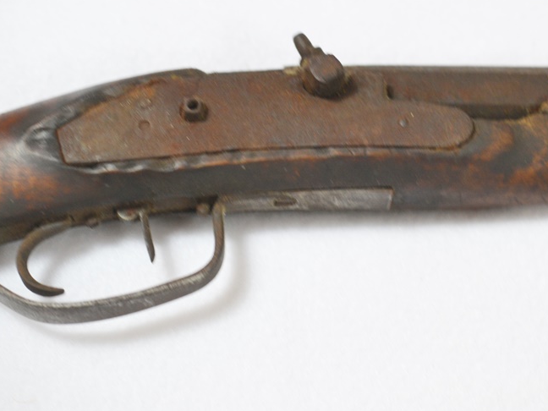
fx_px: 1409
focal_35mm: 89
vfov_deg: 16.6
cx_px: 385
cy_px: 134
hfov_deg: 21.9
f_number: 4.5
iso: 400
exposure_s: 1/60
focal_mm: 40
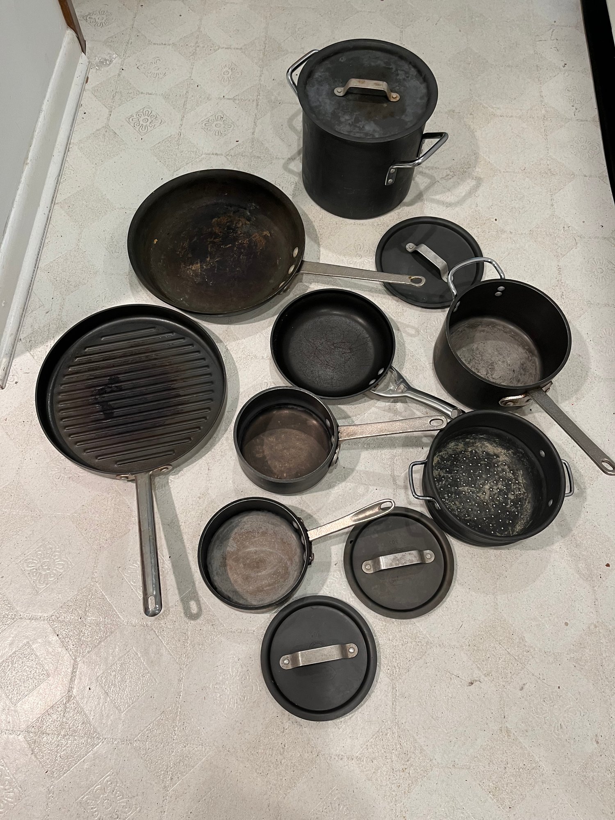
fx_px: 616
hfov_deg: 53.1
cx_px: 308
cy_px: 410
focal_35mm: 26
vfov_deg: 67.3
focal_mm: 5.1
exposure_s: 1/60
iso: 100
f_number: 1.6
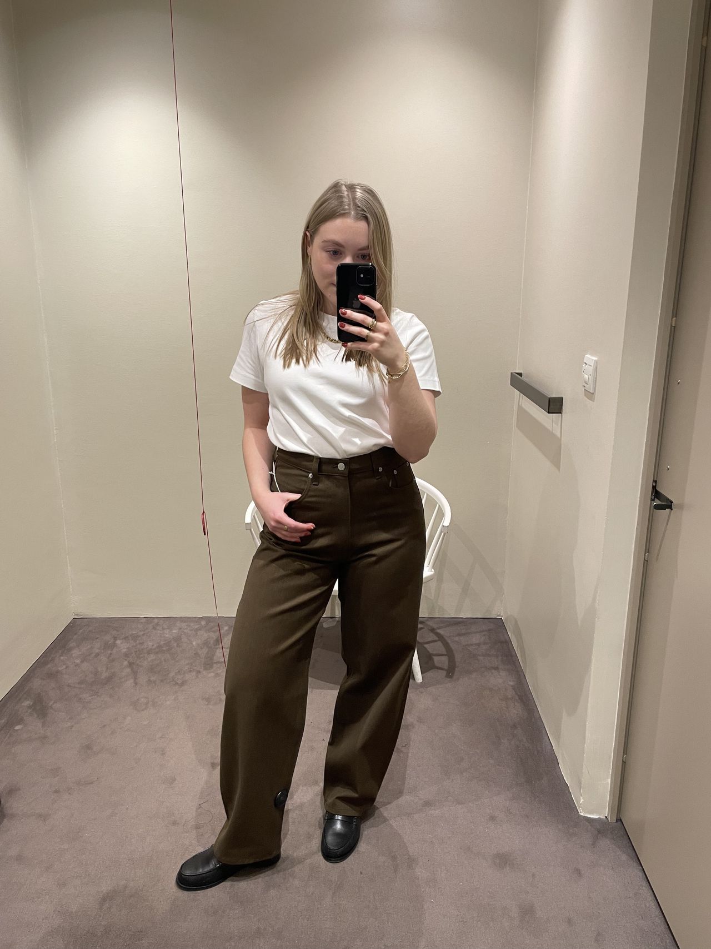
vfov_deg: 67.3
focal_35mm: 26
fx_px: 712
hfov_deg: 53.1
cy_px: 474
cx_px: 356
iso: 125
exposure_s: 1/50
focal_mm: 4.2
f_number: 1.6
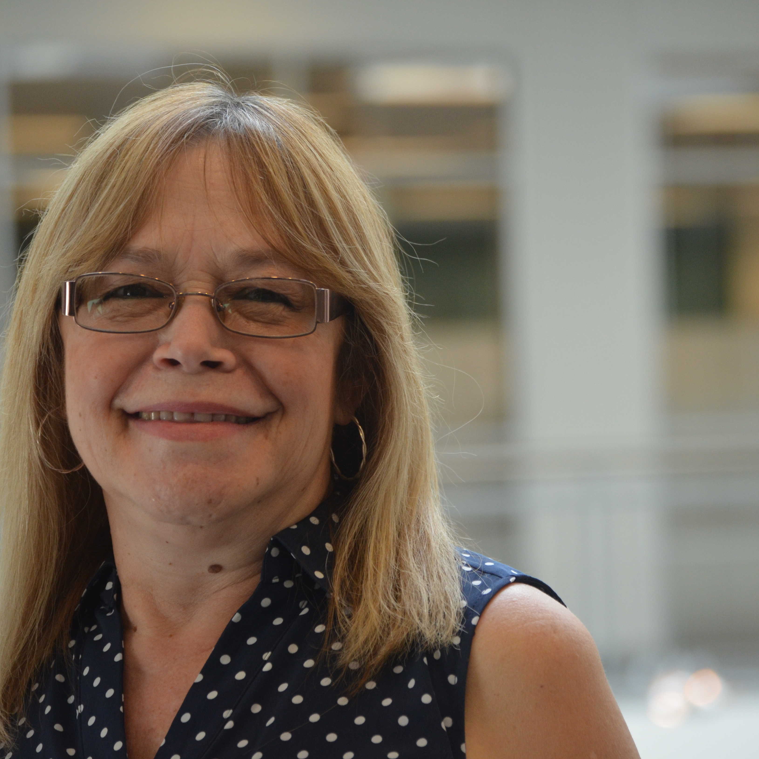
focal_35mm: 173
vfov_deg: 10.1
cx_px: 425
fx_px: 4292
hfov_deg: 10.1
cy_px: 380
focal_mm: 90
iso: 800
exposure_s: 1/125
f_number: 4.5
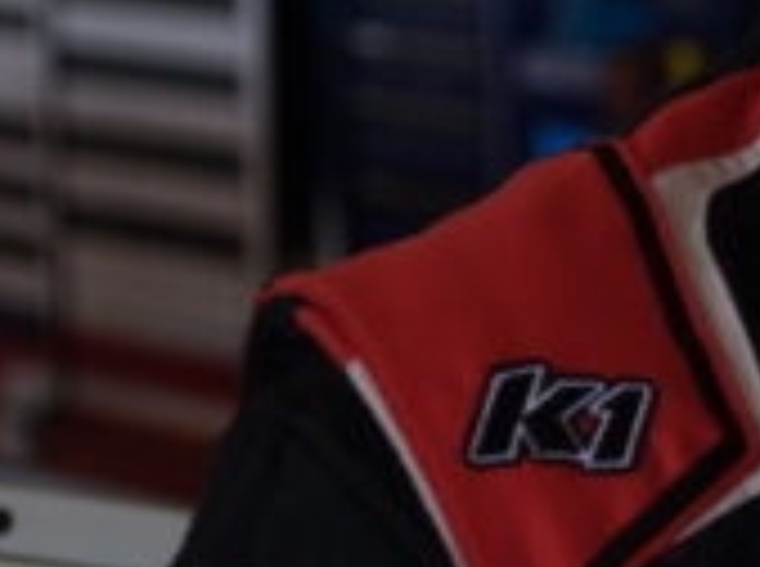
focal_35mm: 255
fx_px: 5587
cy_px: 14
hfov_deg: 7.6
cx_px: 1246
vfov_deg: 5.8
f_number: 4
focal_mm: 52.7
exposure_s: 1/200
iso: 1000
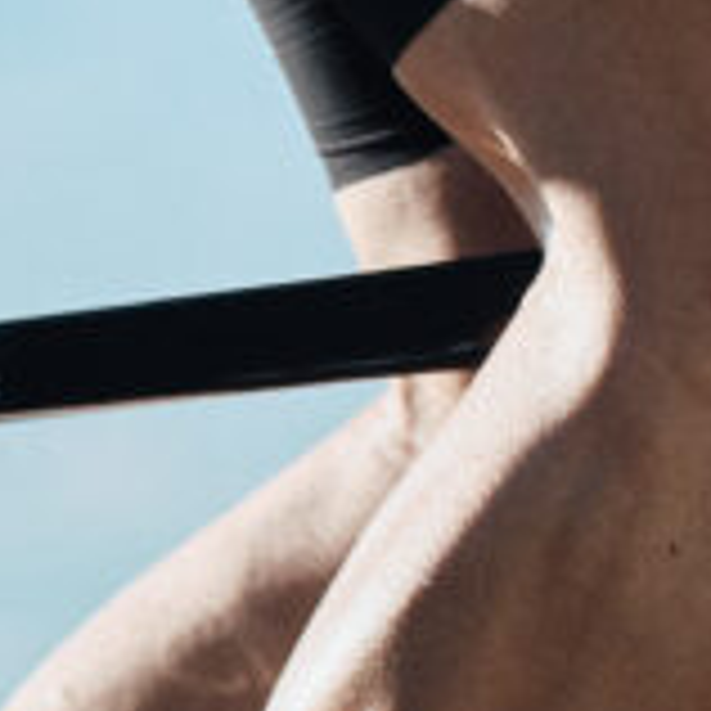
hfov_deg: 2.0
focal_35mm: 886
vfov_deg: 2.0
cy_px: -986
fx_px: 20589
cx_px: 1431
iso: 500
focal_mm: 71.5
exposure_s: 1/1250
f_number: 2.8
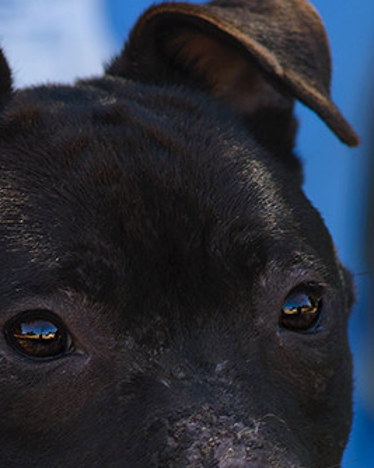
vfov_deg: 3.0
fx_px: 9039
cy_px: 754
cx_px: 127
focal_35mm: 653
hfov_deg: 2.4
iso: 100
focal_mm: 145
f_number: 4
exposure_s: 1/320
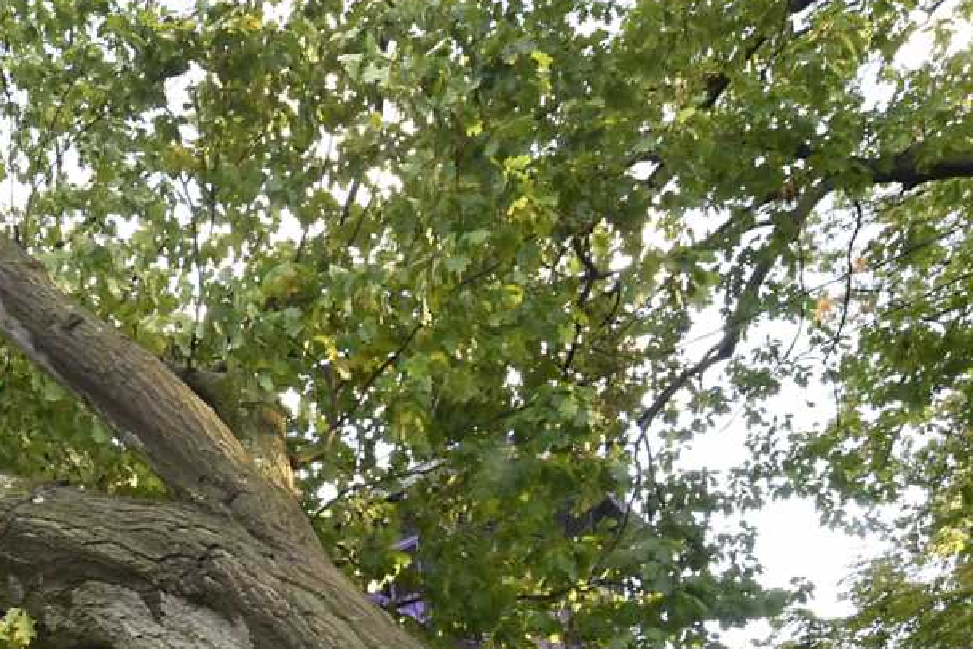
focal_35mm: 47
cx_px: 132
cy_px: 787
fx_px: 1271
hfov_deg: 39.4
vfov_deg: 25.6
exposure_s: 1/50
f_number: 20
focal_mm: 14
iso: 4000
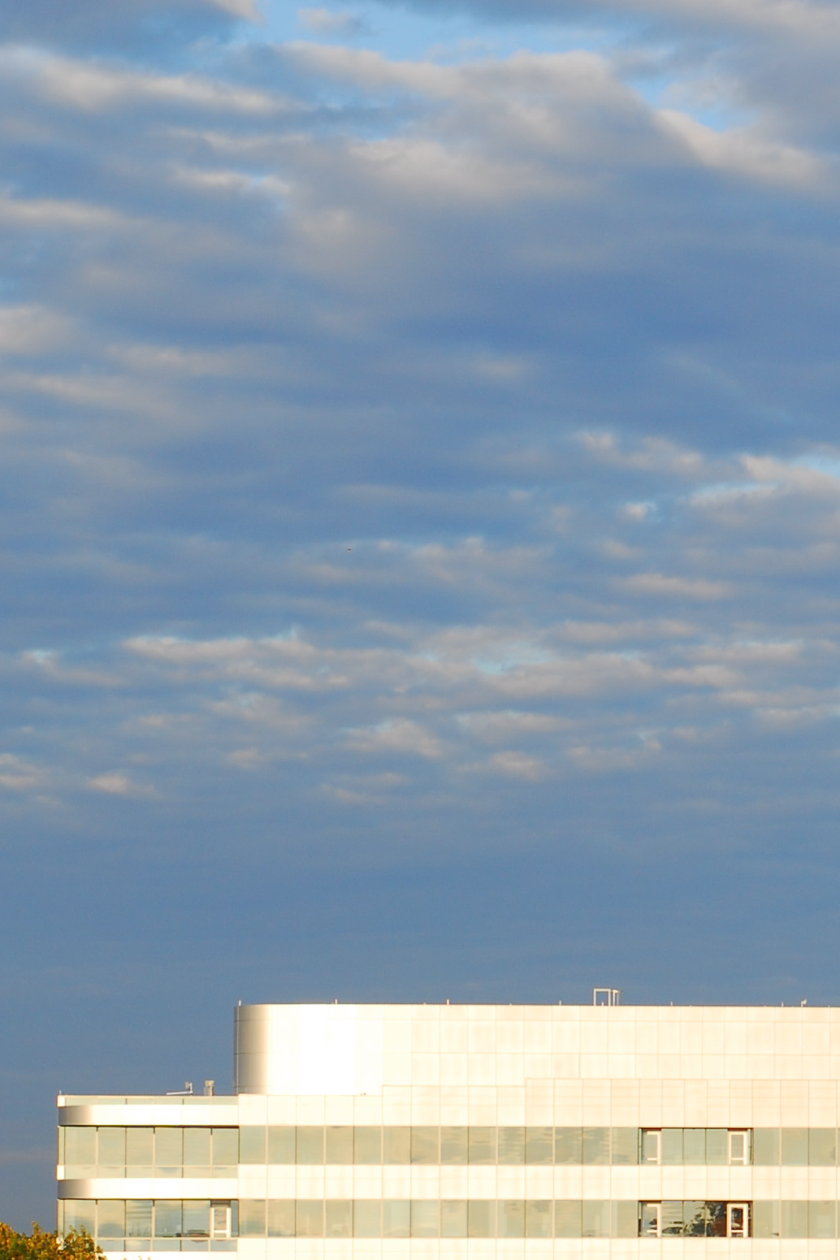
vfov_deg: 11.4
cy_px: 1028
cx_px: 1342
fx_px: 6300
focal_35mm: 180
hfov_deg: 7.5
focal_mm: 48
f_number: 8
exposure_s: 1/100
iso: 100
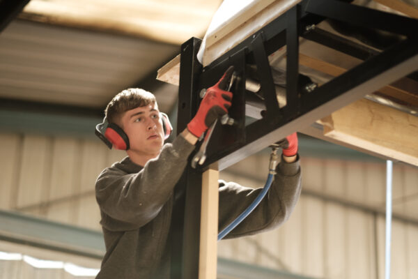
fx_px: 975
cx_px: 209
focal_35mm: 84
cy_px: 140
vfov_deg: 16.3
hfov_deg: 24.2
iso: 320
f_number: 1.2
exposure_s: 1/250
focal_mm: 56
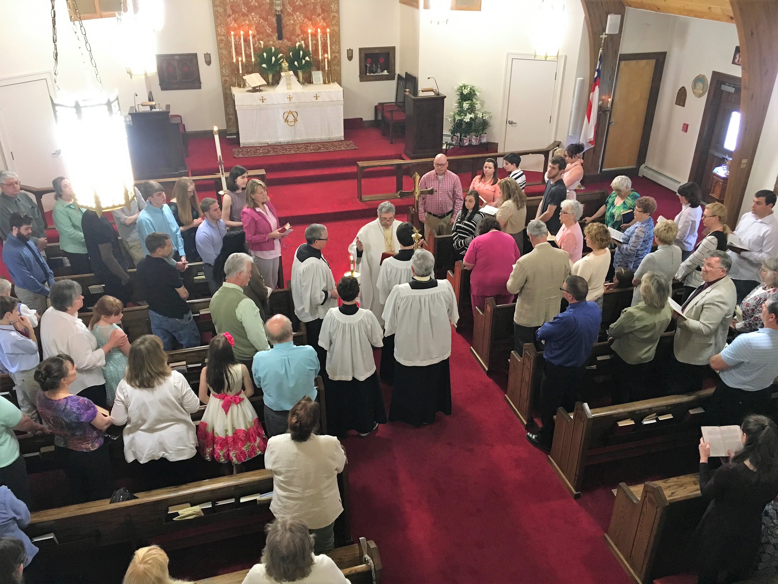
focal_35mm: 29
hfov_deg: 61.7
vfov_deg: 48.2
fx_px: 652
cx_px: 389
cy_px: 292
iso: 200
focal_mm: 4.15
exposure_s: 1/24
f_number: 2.2
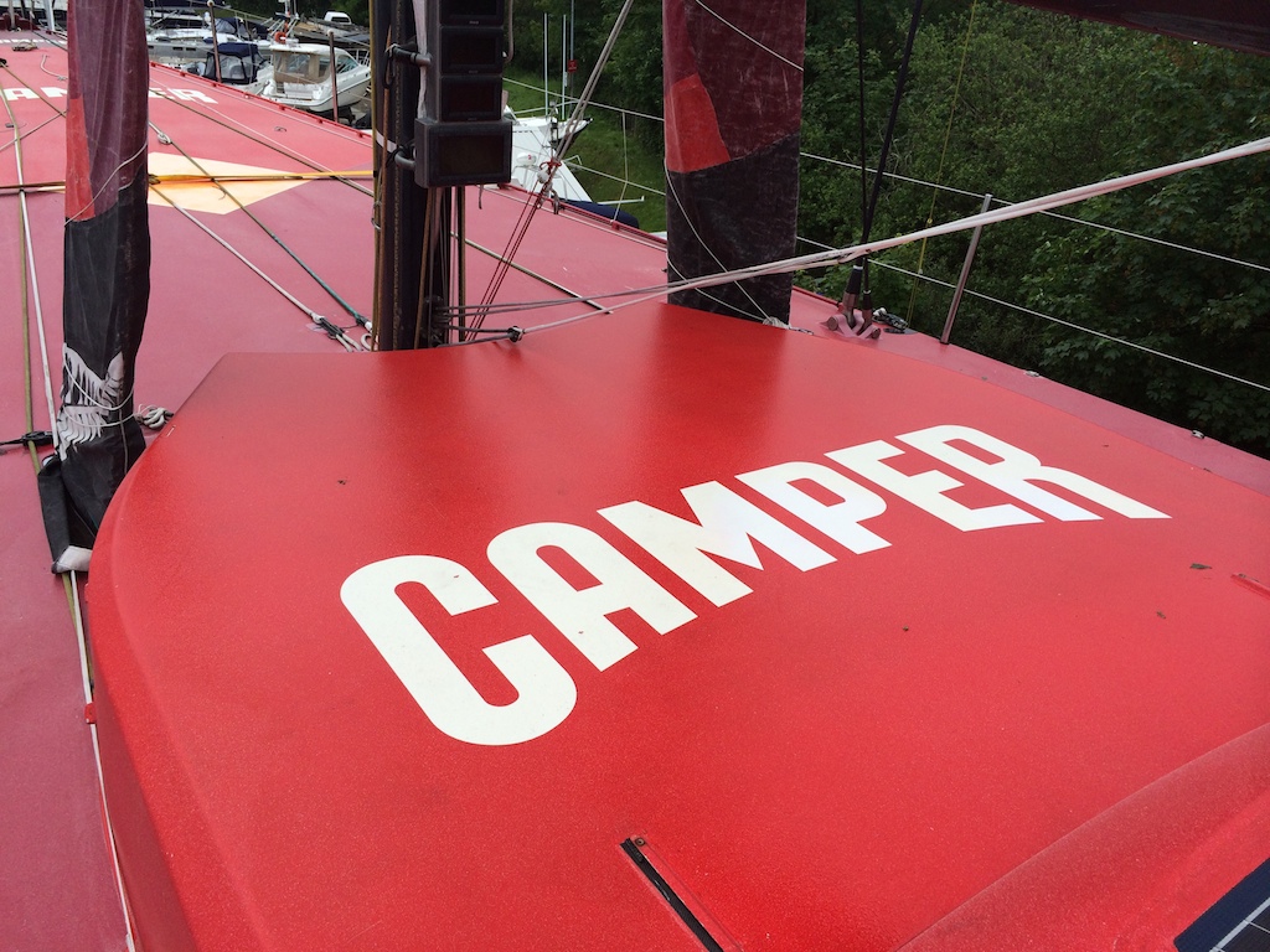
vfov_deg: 46.8
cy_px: 476
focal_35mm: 30
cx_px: 635
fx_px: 1101
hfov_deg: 60.0
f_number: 2.2
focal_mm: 4.12
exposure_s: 1/1953
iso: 40
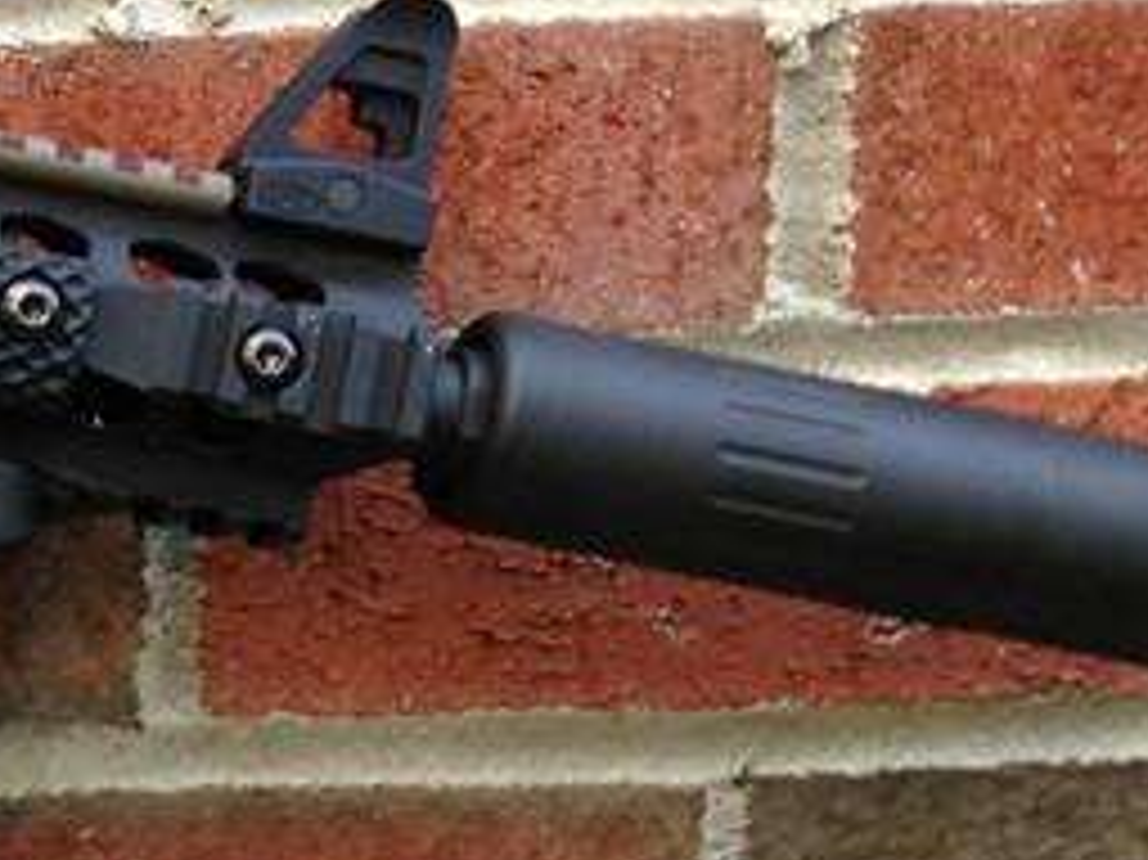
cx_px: -1024
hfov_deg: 12.8
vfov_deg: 10.7
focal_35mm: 138
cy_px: 567
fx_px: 4574
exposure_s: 1/20
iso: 50
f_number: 2.4
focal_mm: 4.13
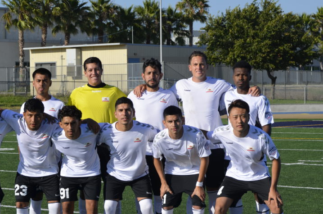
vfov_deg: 11.6
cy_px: 123
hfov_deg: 17.4
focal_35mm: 118
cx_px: 123
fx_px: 1054
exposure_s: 1/2000
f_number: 8
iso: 400
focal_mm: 55
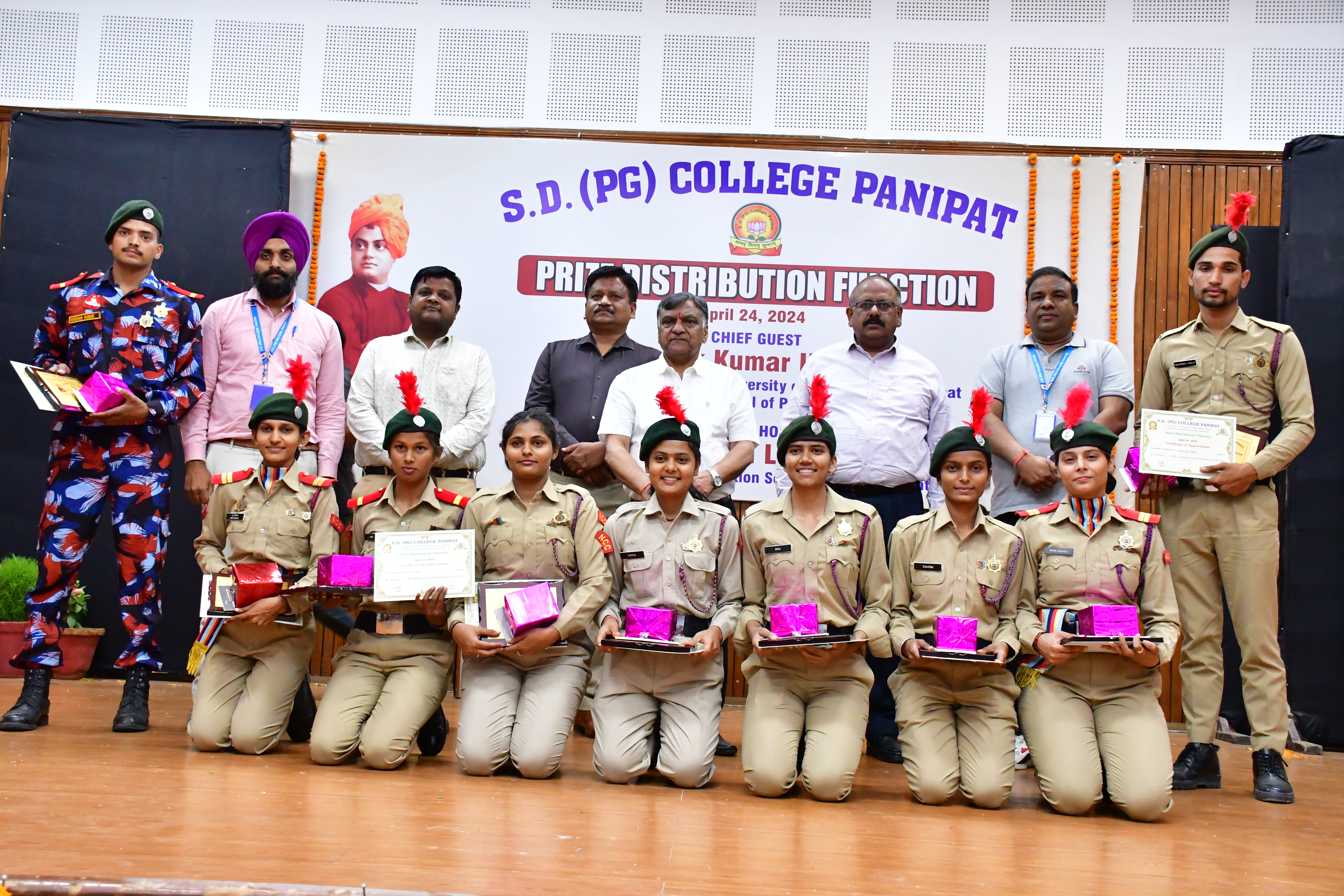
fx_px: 1493
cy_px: 448
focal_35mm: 40
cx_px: 672
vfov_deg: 33.4
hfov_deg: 48.5
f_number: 6.3
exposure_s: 1/125
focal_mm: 27
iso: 5000
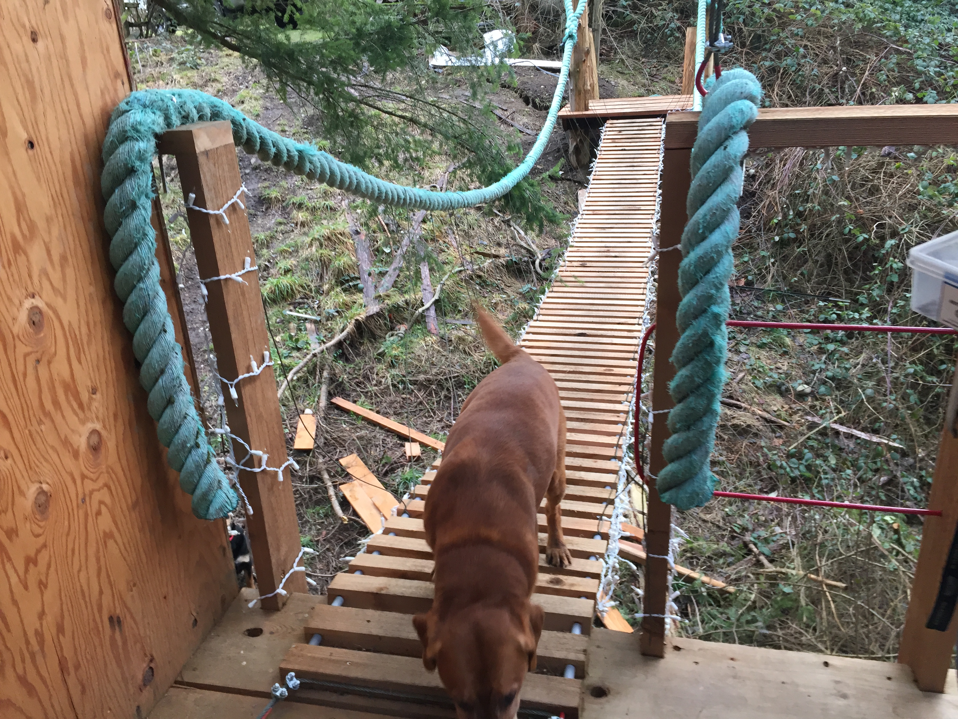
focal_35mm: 29
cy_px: 360
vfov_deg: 48.2
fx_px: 803
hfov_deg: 61.7
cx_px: 479
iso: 32
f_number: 2.2
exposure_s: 1/40
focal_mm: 4.15
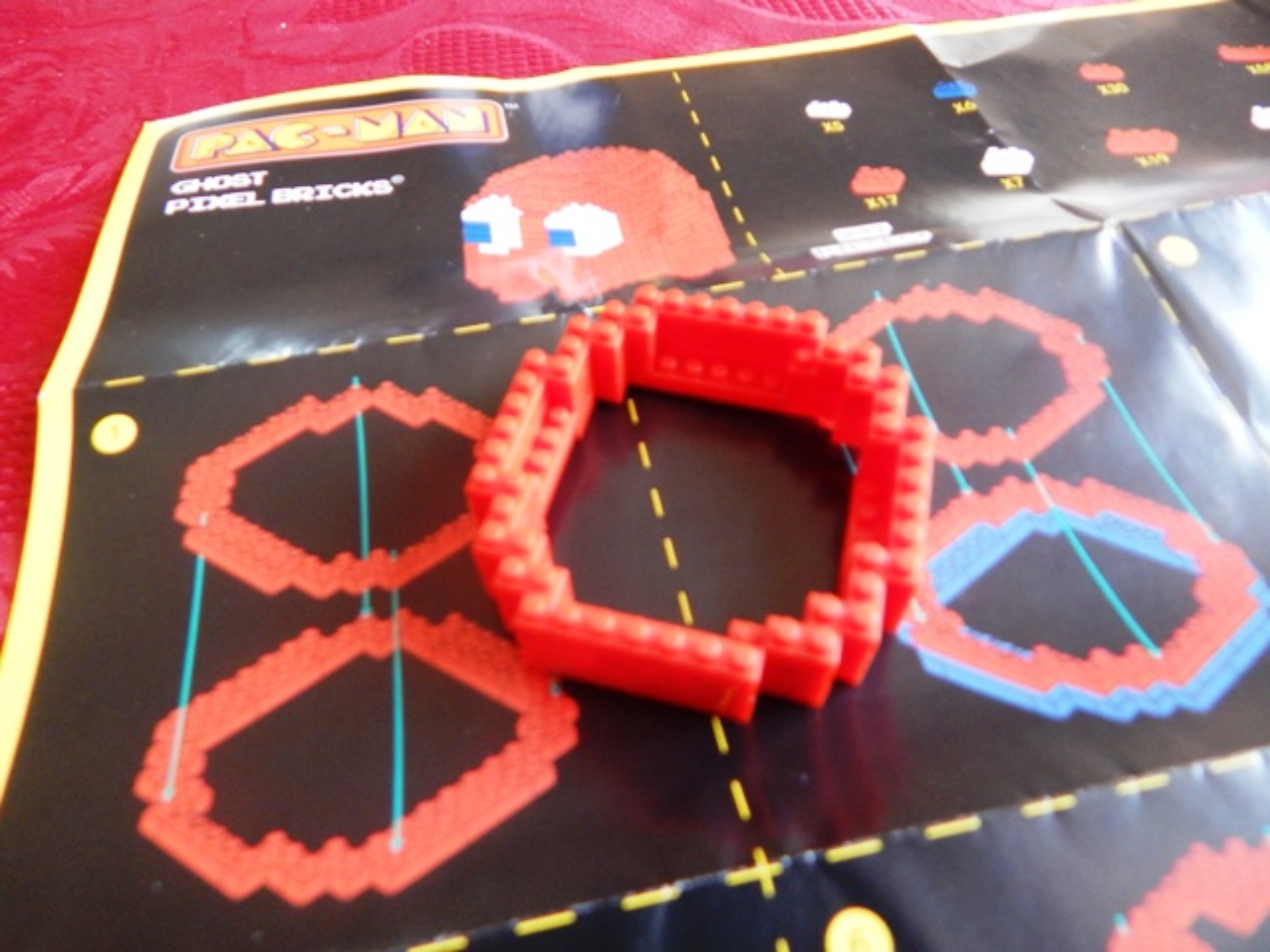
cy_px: 476
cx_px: 635
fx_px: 807
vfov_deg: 61.1
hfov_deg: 76.4
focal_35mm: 22
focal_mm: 4
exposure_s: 1/25
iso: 400
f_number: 3
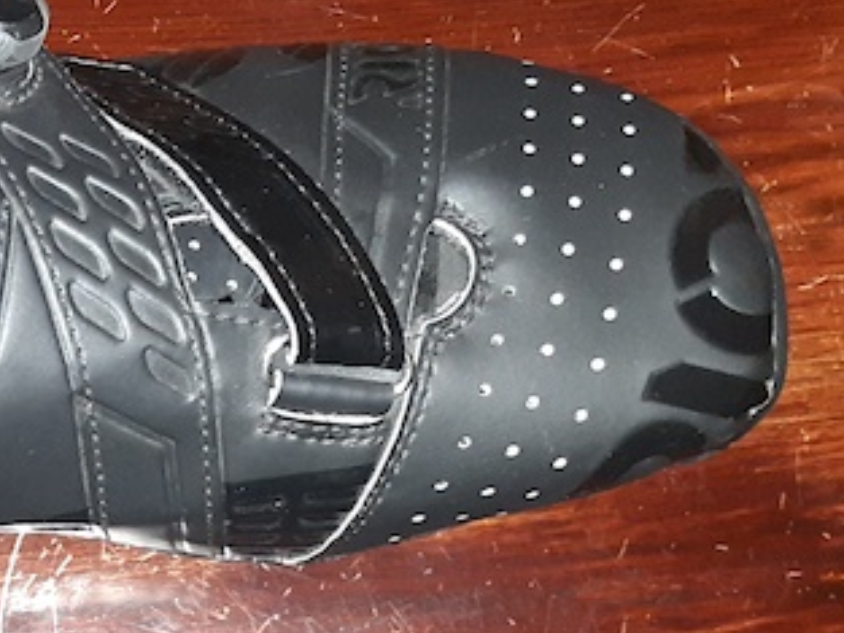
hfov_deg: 26.9
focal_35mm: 69
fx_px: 1683
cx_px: 38
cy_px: 692
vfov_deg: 20.4
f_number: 1.9
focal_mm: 2.91
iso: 1000
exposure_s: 1/15
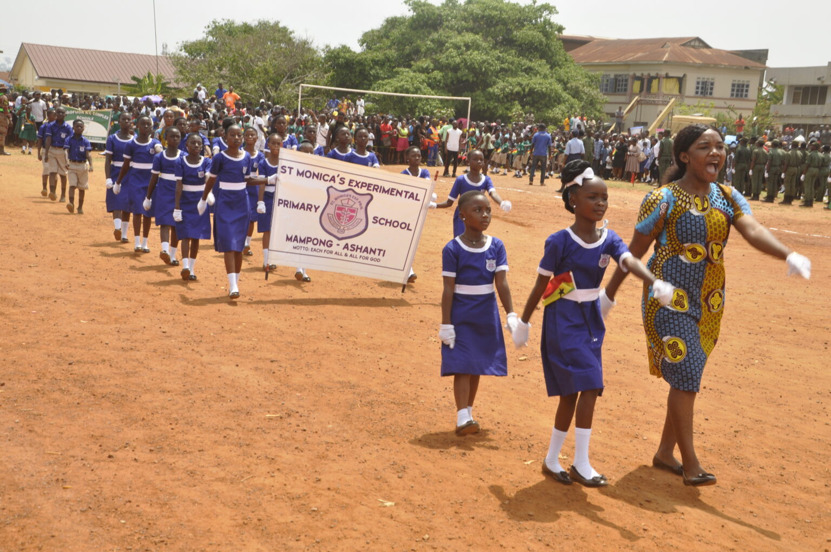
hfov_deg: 37.9
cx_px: 416
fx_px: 1210
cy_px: 276
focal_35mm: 52
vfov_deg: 25.7
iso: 200
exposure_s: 1/200
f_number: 16
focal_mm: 35
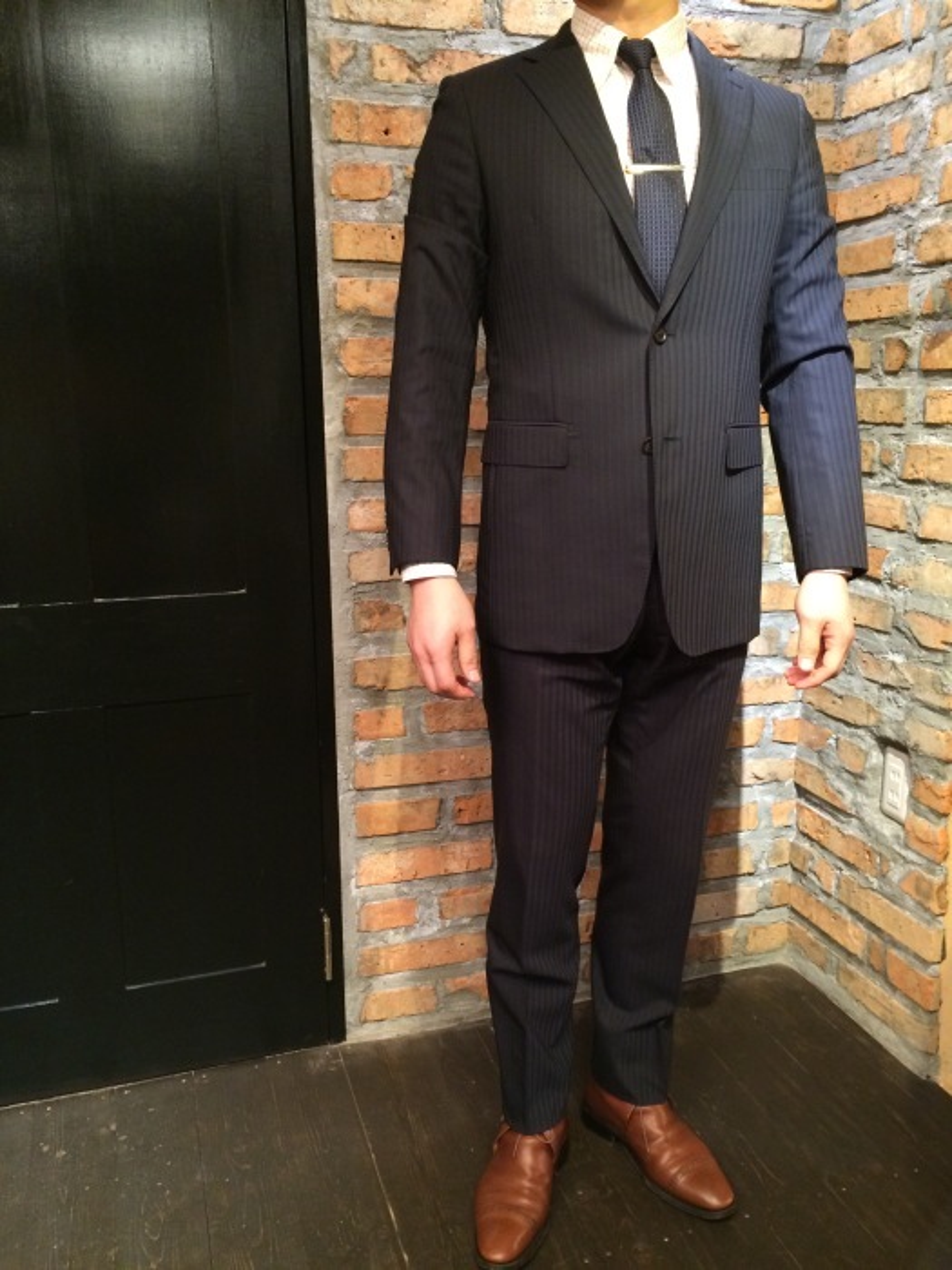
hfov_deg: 48.2
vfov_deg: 61.7
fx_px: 1063
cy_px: 635
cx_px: 476
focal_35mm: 29
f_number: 2.2
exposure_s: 1/20
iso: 320
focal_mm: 4.15
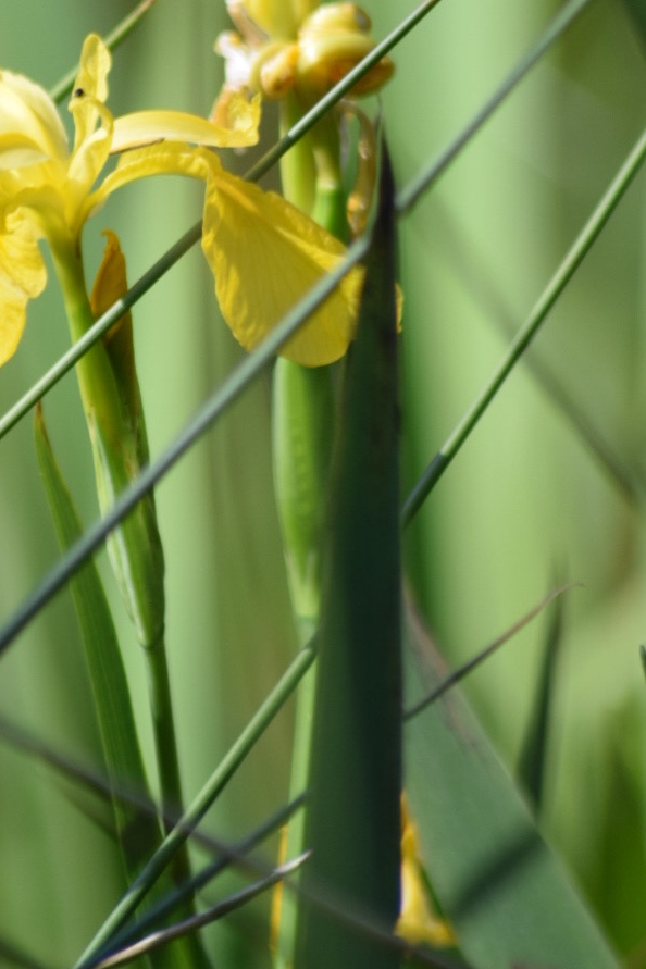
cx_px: 107
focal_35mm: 818
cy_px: 310
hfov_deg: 1.7
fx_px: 22016
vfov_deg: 2.5
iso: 400
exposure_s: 1/1000
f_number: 5.6
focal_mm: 300
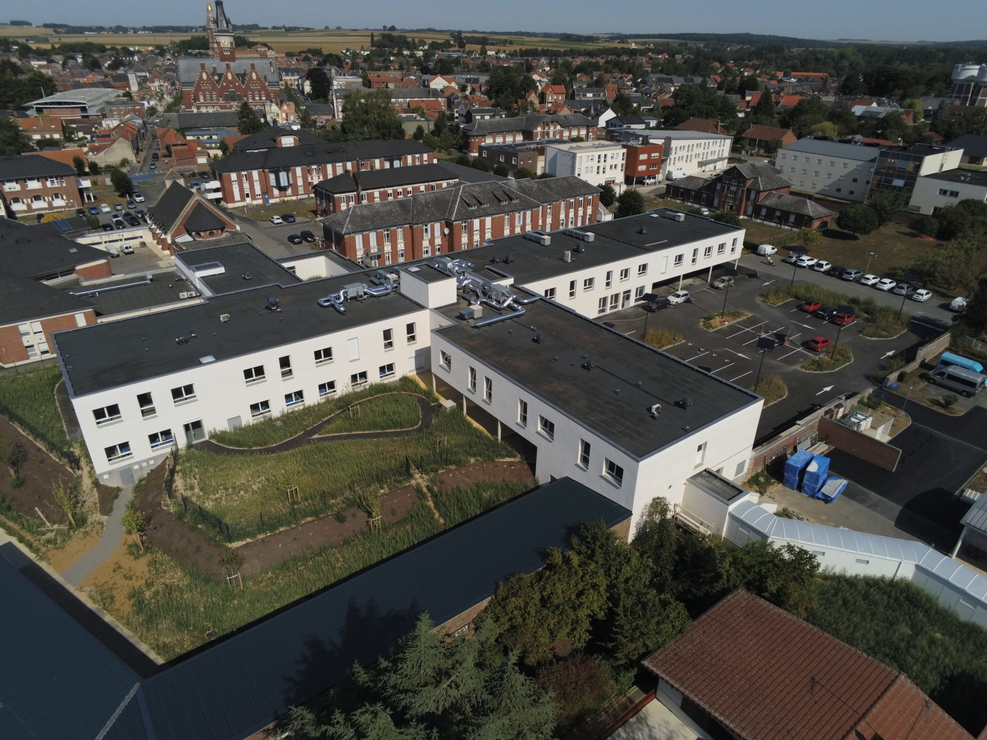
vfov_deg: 58.9
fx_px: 656
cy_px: 370
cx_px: 494
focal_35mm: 23
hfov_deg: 73.9
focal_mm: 4
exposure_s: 1/4115
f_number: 2.4
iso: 100
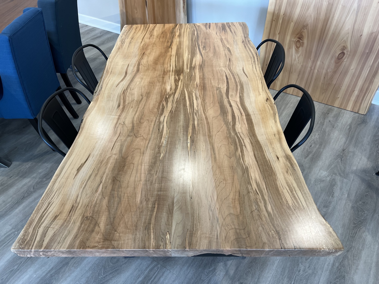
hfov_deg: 67.3
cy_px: 142
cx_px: 190
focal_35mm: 26
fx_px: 285
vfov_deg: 53.1
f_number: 1.5
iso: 125
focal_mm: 5.7
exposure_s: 1/120
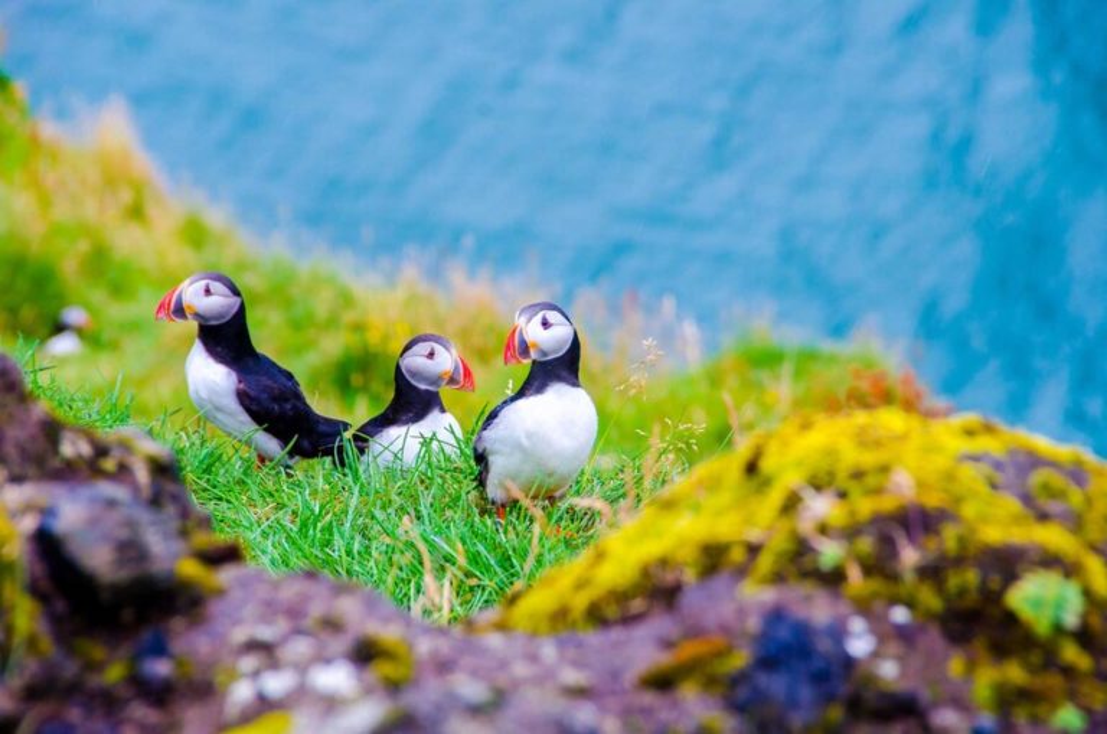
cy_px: 367
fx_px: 9208
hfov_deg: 6.9
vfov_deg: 4.6
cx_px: 554
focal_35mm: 300
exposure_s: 1/160
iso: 450
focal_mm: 200
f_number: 9
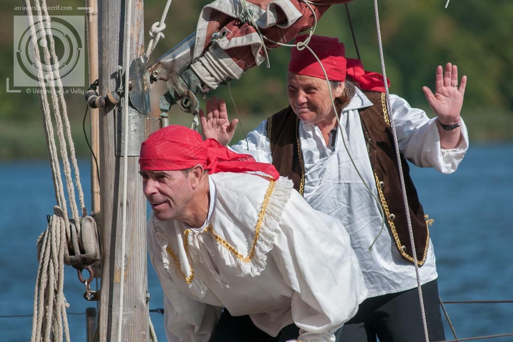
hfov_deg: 6.9
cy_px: 171
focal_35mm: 300
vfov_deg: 4.6
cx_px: 256
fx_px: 4275
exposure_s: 1/4000
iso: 400
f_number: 4.5
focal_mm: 200
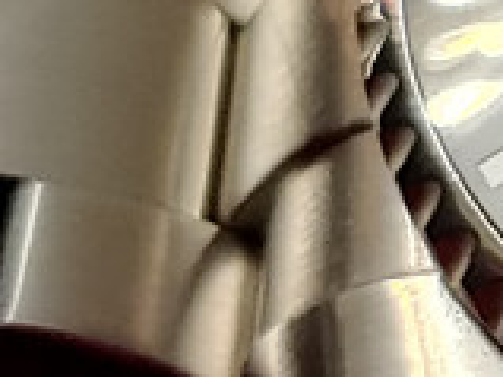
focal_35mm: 168
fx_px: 2439
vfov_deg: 8.8
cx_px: 1004
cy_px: 120
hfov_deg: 10.8
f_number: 1.5
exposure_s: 1/17
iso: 950
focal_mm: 4.23
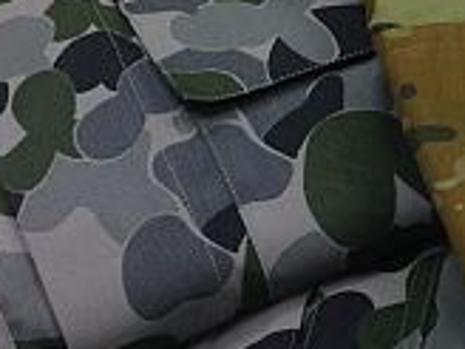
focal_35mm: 123
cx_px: 556
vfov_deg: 12.0
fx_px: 1652
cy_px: 45
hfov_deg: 15.4
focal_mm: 4.12
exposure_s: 1/60
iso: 64
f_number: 2.4
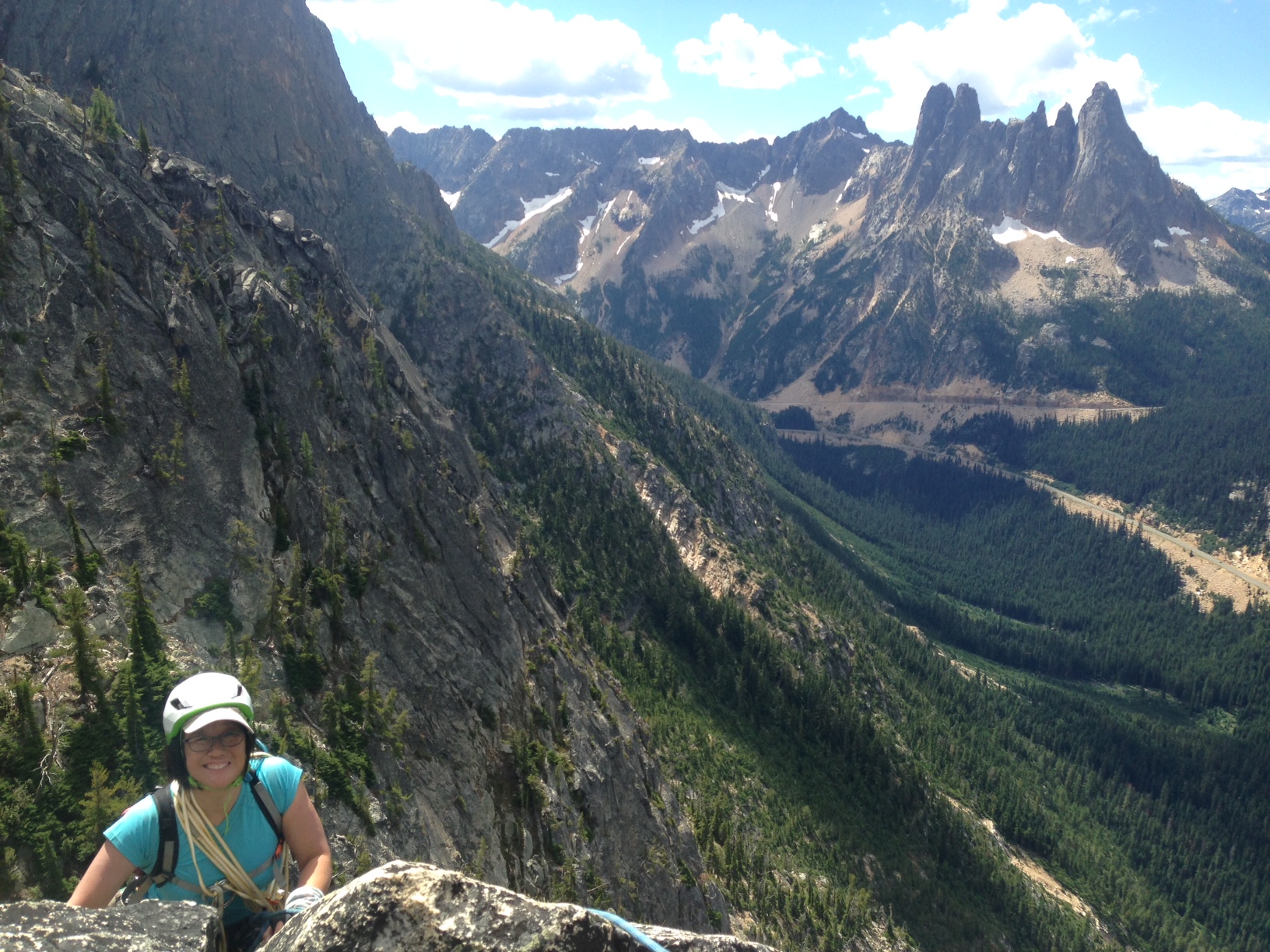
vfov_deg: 42.9
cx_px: 635
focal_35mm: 33
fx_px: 1211
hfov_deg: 55.4
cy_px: 476
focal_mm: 4.12
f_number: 2.4
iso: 50
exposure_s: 1/874
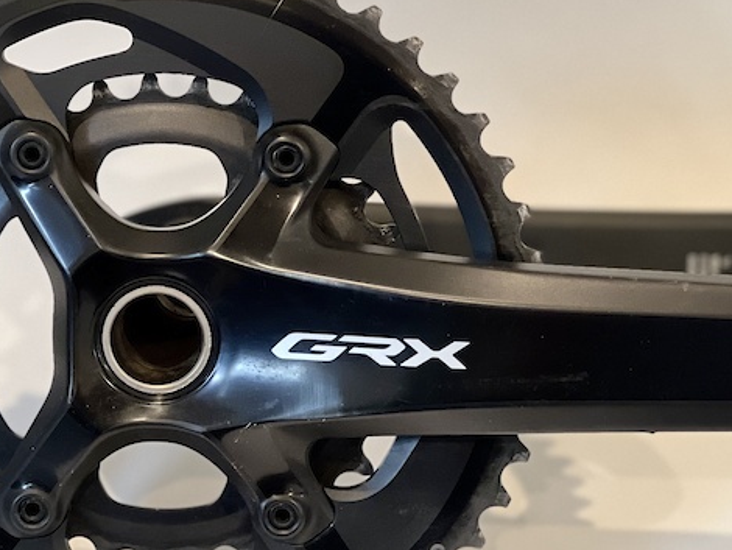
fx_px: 2772
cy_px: 285
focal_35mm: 131
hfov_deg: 15.0
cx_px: 313
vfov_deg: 11.3
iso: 320
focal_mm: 9
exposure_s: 1/40
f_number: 2.8
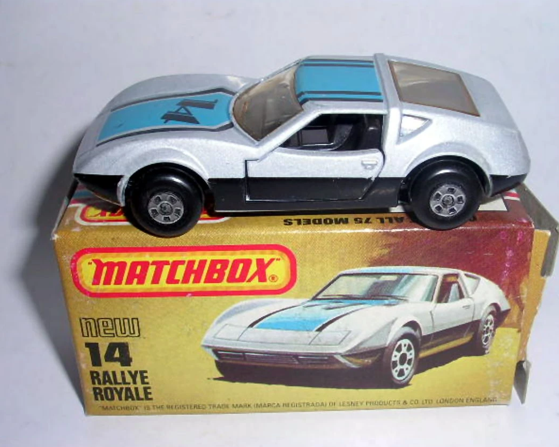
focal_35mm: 56
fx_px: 926
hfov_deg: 33.6
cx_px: 300
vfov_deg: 27.1
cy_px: 225
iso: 50
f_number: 5.5
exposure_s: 1/60.1
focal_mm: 8
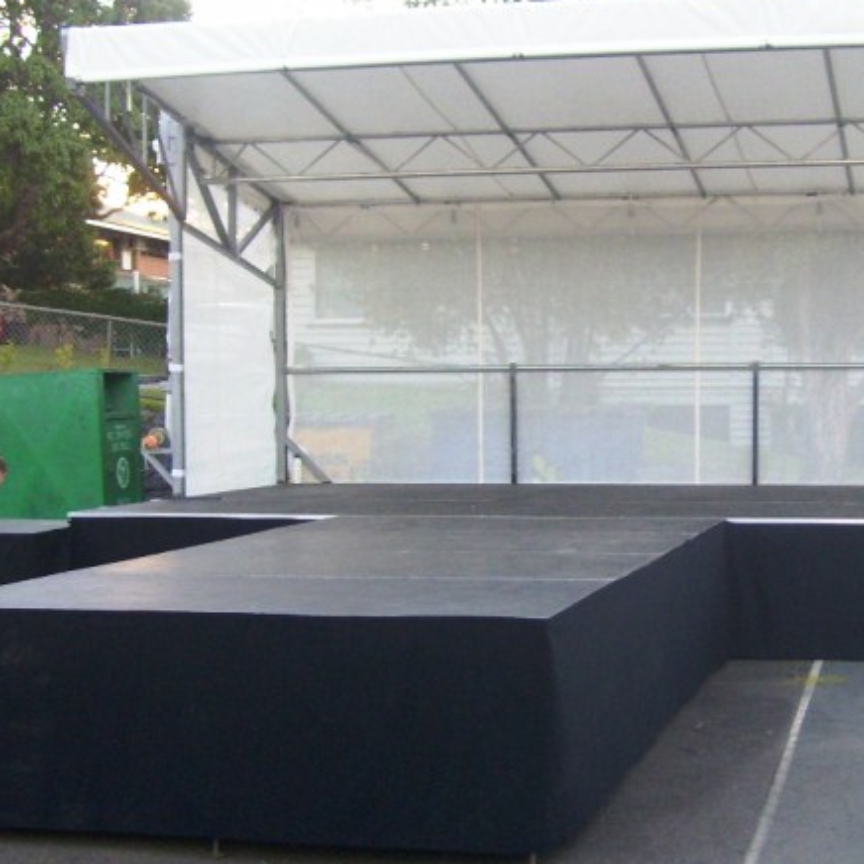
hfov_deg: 32.0
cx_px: 567
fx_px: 1497
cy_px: 444
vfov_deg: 32.2
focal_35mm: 53
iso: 125
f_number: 2.7
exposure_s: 1/90
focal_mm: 6
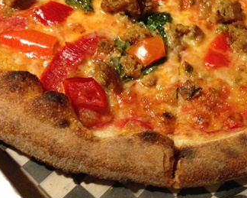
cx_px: 167
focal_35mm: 65
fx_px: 475
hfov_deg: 28.9
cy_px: 21
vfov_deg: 22.9
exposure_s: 1/20
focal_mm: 4.12
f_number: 2.4
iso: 320
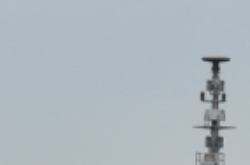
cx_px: 190
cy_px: 522
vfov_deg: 1.3
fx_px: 7261
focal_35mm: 1048
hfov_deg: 2.0
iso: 400
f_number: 7.1
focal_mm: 145
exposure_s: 1/2000
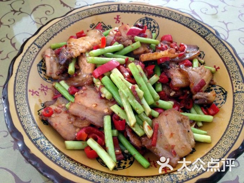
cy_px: 92
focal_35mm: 35
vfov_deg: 40.7
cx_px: 122
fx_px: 247
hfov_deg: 52.6
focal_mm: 4.28
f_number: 2.4
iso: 400
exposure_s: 1/17
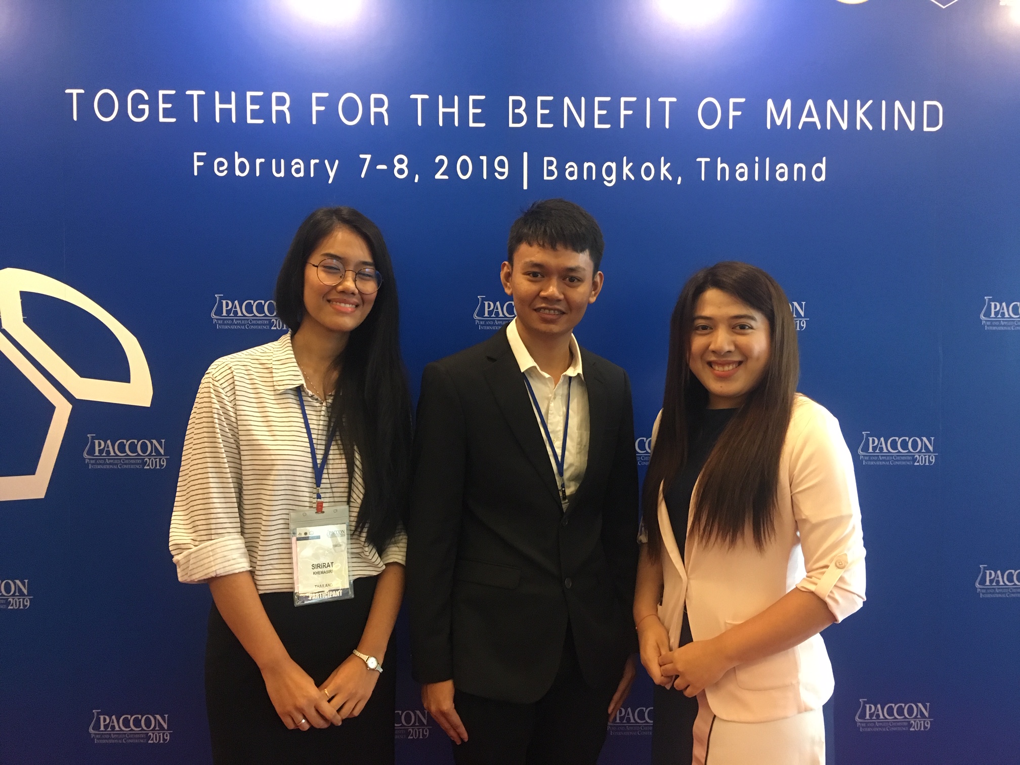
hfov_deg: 61.7
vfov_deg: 48.2
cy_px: 382
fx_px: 855
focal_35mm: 29
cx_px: 510
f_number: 2.2
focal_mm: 4.15
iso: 200
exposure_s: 1/25
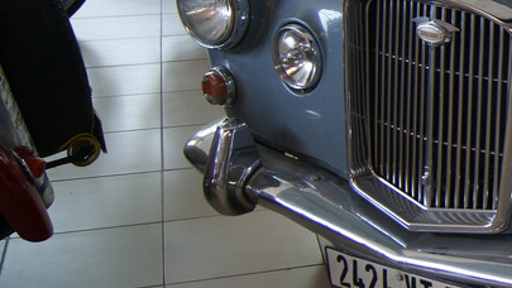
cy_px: 44
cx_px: 702
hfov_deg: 22.2
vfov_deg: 14.3
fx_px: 1141
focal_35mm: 84
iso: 100
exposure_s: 1/30
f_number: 4
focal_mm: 18
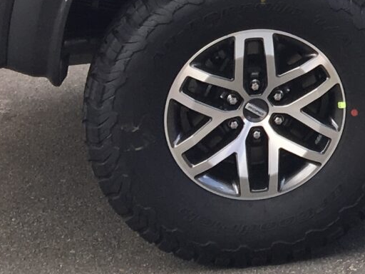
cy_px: -146
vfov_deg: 9.9
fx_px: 1529
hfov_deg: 12.4
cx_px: 657
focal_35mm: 145
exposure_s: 1/300
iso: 25
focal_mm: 4.15
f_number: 2.2
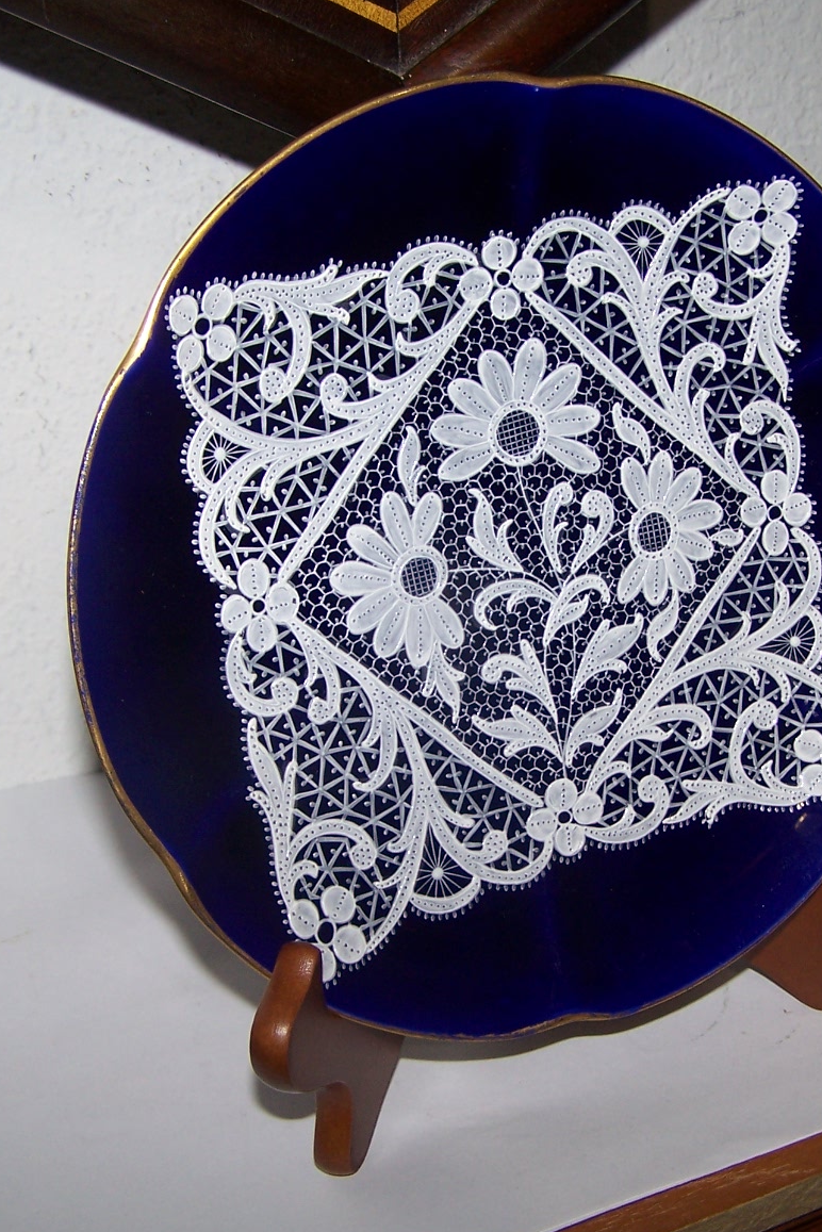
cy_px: 618
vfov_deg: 37.5
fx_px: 1814
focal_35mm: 53
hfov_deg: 25.4
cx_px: 527
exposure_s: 1/60
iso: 80
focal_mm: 6.3
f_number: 2.8
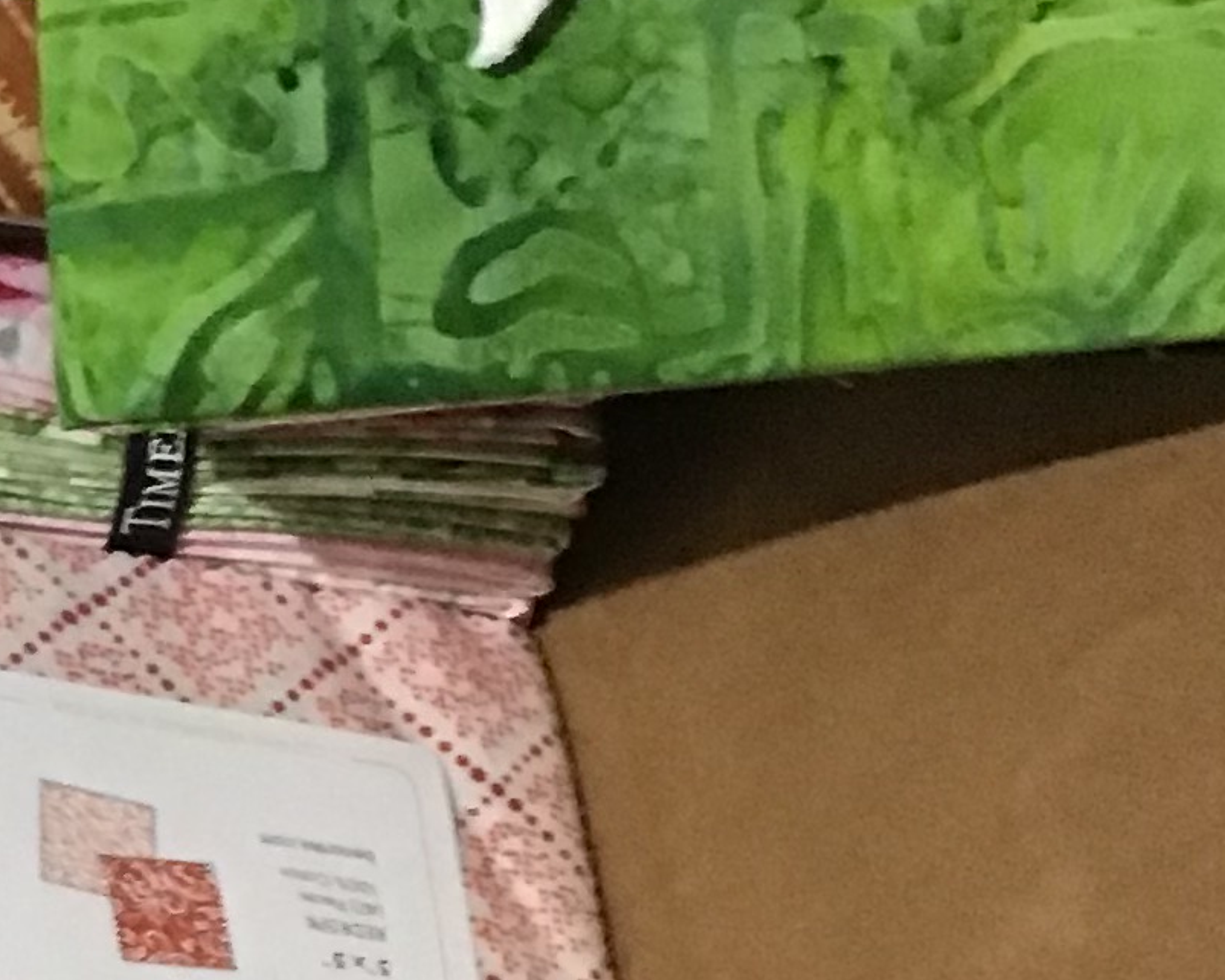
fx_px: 4458
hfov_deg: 14.8
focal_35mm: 123
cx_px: -481
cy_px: 737
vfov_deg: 12.5
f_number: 2.4
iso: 200
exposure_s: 1/24
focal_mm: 3.3
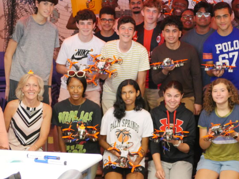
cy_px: 63
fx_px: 897
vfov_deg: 11.4
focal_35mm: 130
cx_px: 150
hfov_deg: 15.2
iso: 3200
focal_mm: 45
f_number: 4
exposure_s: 1/50
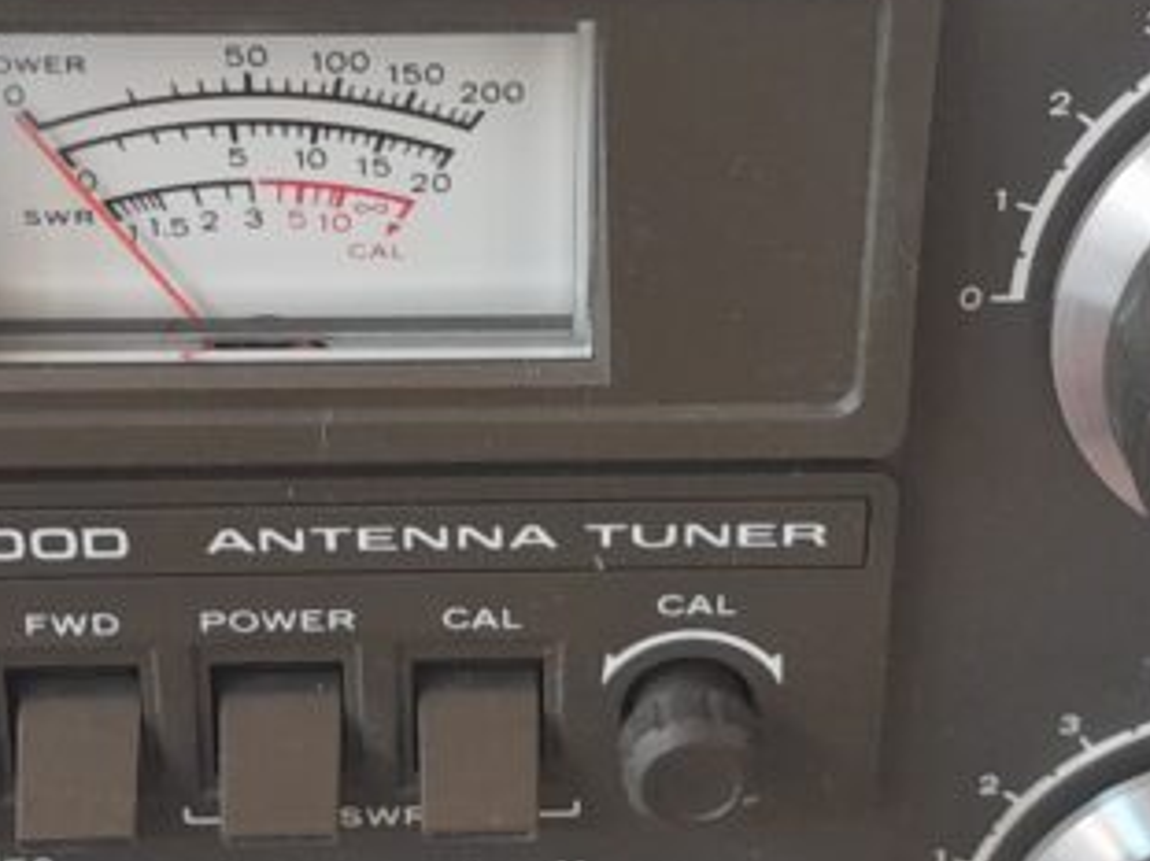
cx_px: 569
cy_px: 418
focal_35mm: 89
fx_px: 2956
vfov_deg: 16.6
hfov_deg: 22.0
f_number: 1.8
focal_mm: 4
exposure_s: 1/60
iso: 200
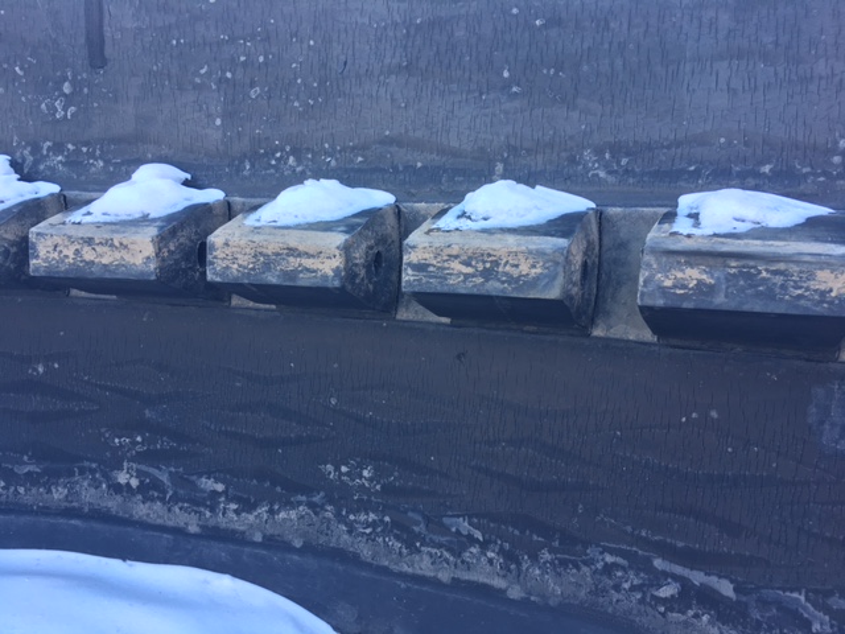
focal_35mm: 29
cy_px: 317
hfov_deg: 61.7
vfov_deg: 48.2
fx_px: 708
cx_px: 422
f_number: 2.2
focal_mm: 4.15
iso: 32
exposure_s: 1/120
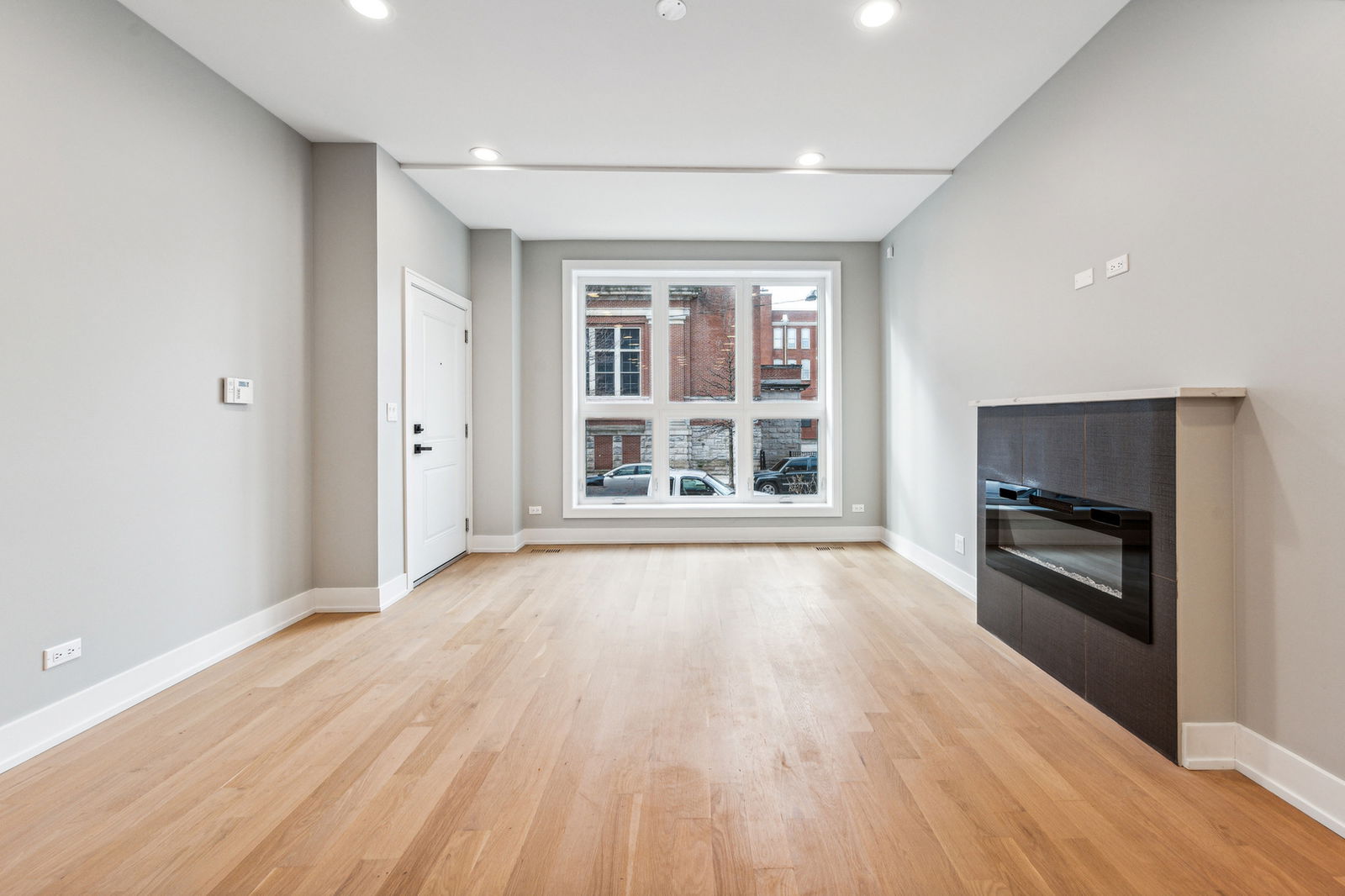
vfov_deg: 81.2
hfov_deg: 104.3
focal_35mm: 14
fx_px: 523
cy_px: 448
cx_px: 672
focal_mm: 14
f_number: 8
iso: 400
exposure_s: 1/40
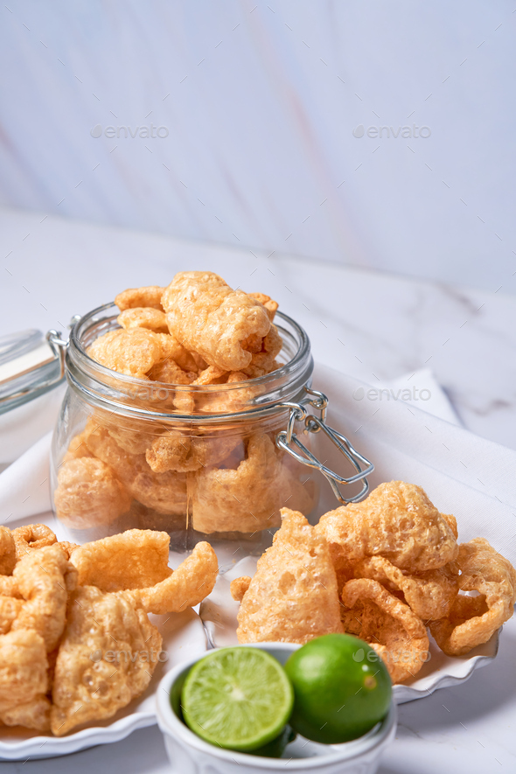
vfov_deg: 17.8
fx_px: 2472
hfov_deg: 11.9
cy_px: 387
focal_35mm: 115
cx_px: 258
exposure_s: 1/160
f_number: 8
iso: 100
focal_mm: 115
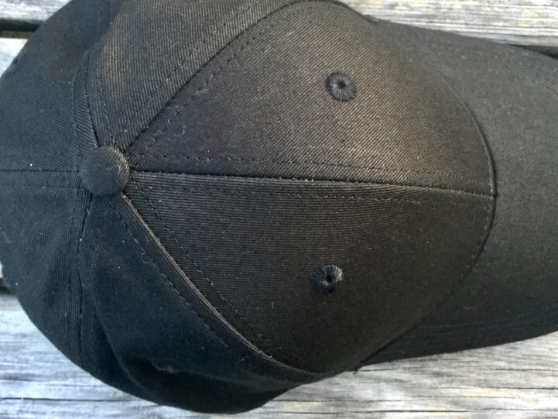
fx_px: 709
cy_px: 177
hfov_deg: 42.9
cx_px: 310
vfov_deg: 32.8
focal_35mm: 44
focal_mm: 3.3
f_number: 2.4
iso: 100
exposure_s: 1/33
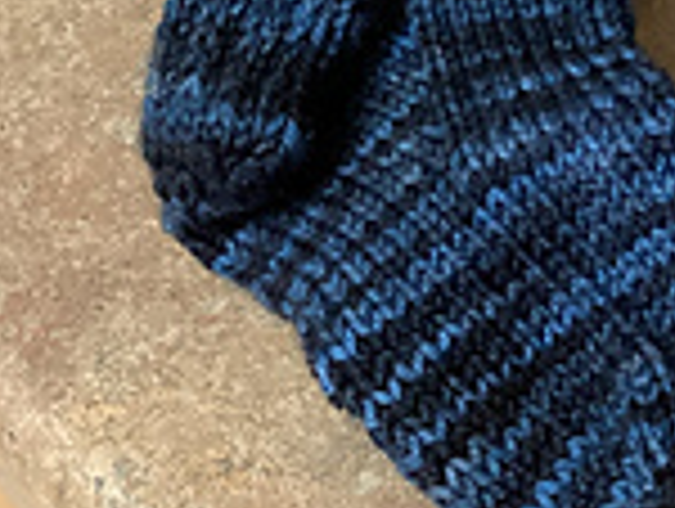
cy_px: -29
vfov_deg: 14.1
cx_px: 788
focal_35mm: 103
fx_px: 2012
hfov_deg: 18.2
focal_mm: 3.3
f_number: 2.4
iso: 400
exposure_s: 1/30
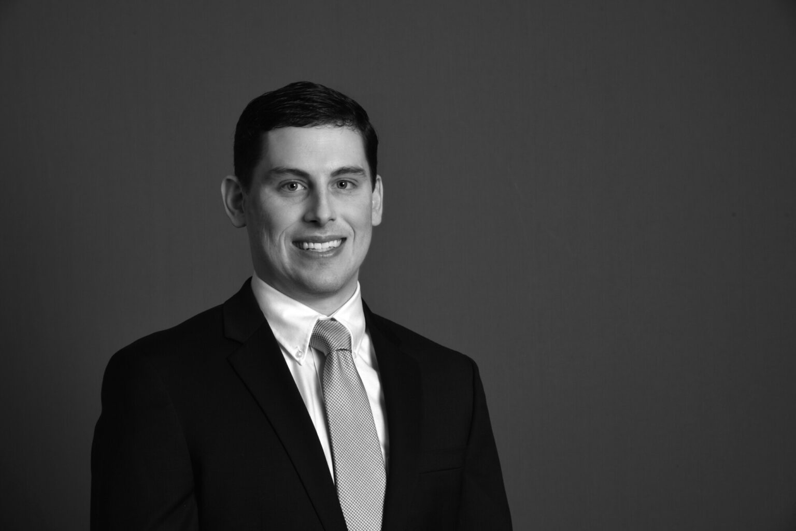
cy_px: 266
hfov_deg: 23.9
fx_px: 1880
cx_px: 398
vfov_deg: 16.1
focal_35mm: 85
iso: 200
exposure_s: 1/125
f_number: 13
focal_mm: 85
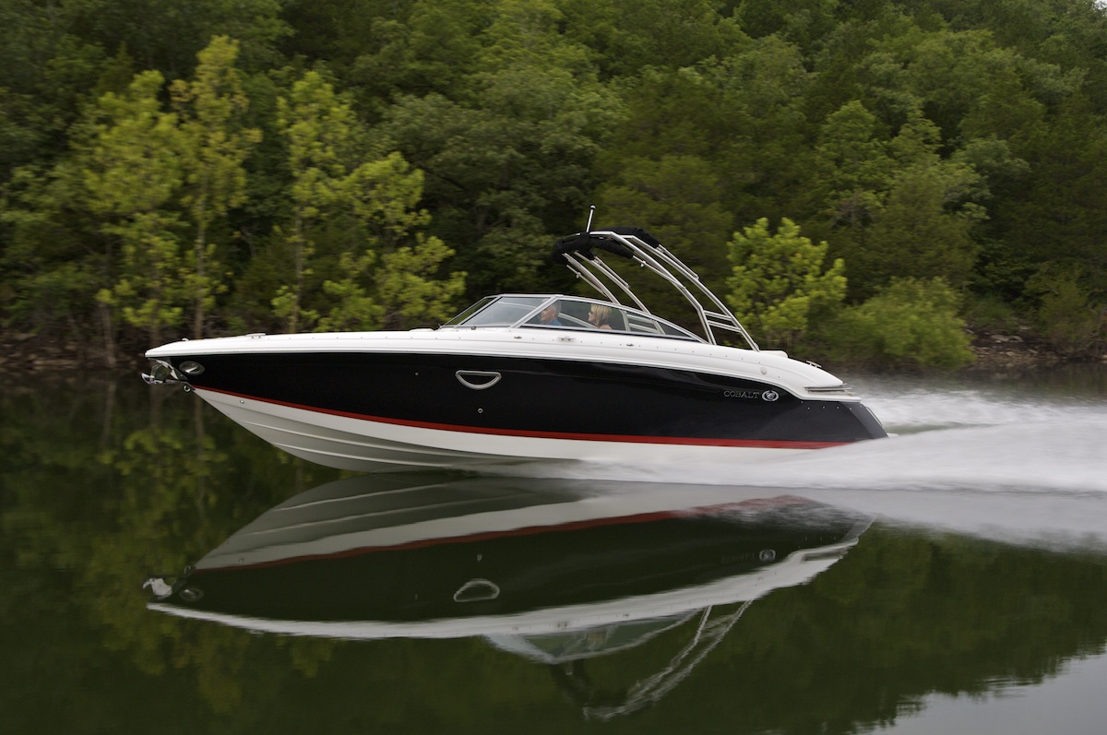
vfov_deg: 34.1
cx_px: 554
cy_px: 368
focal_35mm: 39
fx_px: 1198
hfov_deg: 49.6
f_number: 4.5
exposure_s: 1/90
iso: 320
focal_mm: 26
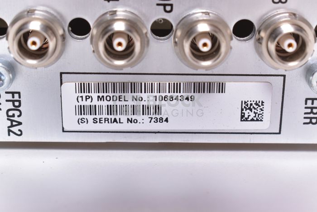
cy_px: 106
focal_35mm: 82
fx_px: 727
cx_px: 158
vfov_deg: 16.6
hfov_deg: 24.6
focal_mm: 55
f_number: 11
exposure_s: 1/125
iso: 400
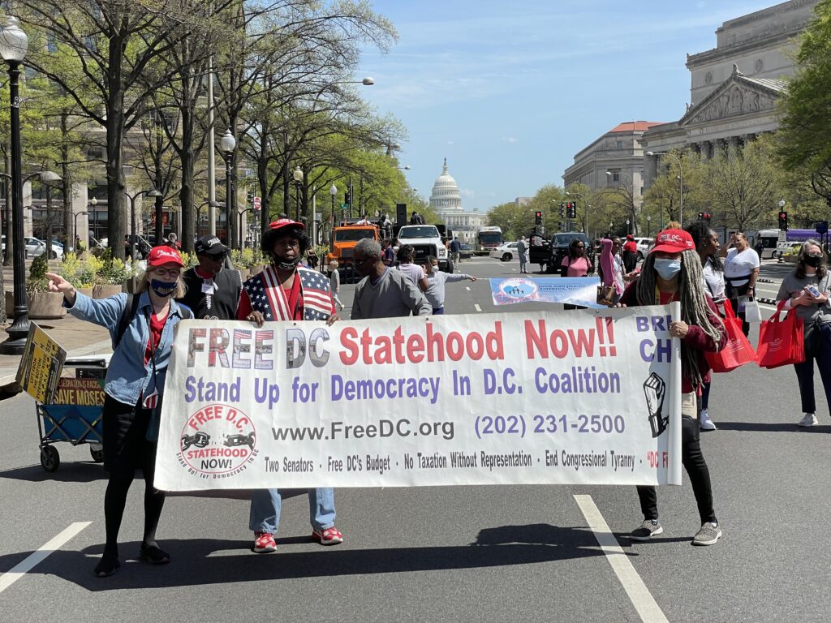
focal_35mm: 52
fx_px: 1248
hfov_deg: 36.8
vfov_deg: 28.0
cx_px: 416
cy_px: 312
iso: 25
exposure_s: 1/1916
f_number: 2
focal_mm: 6
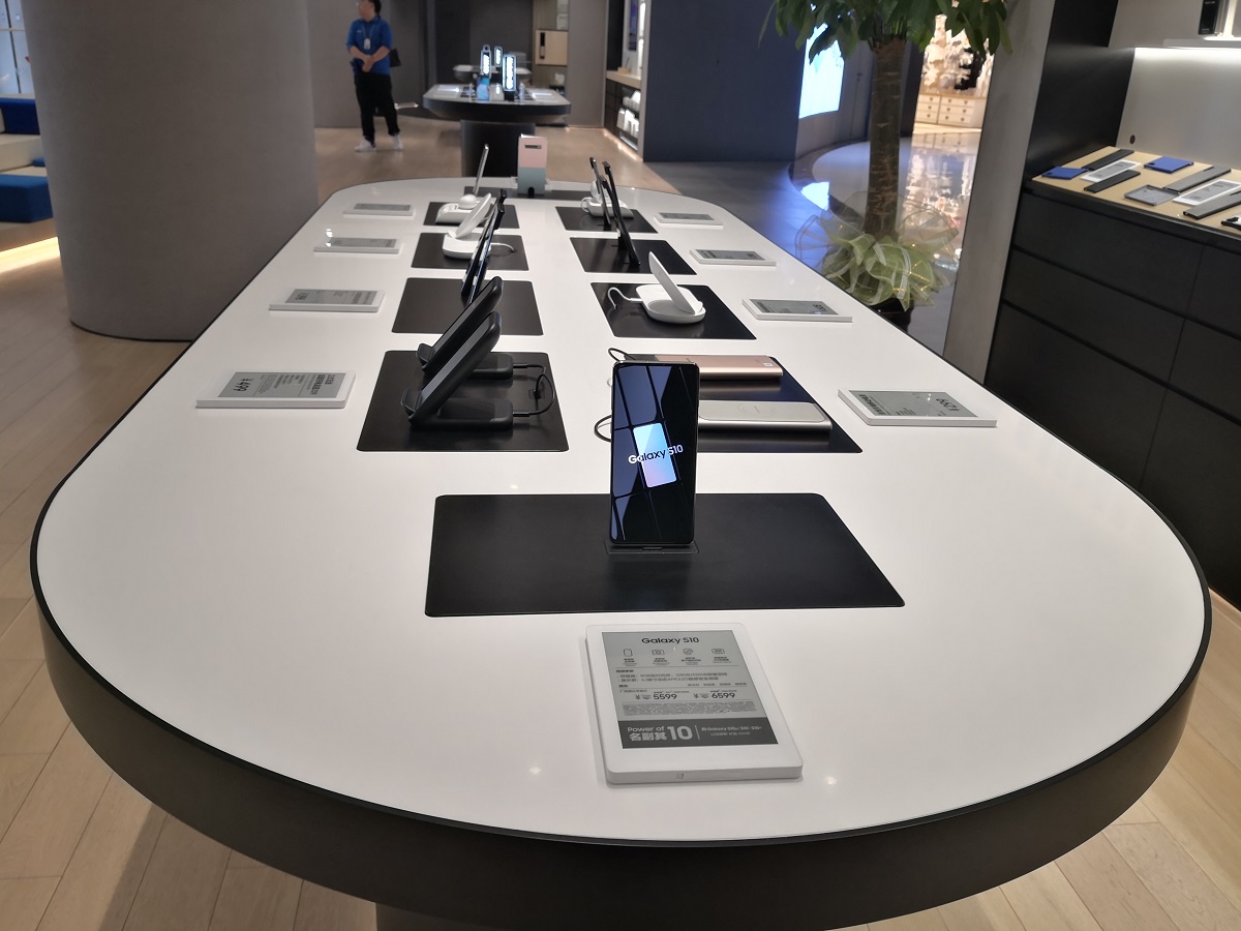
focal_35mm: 27
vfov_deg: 51.4
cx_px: 620
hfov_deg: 65.3
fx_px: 968
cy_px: 466
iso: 80
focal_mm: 3.95
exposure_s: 1/100
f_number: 1.6
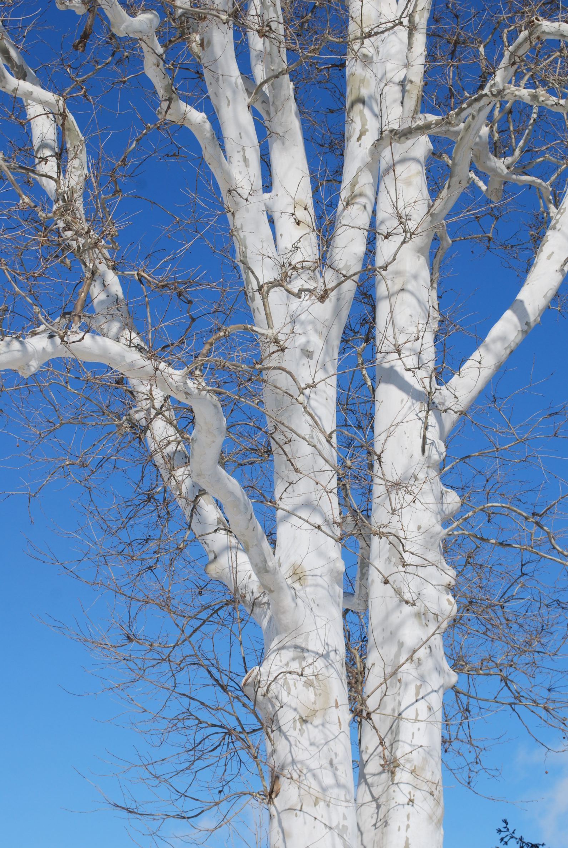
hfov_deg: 20.1
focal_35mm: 68
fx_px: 1605
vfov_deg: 29.6
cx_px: 295
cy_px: 448
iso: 100
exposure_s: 1/320
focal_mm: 42
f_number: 9
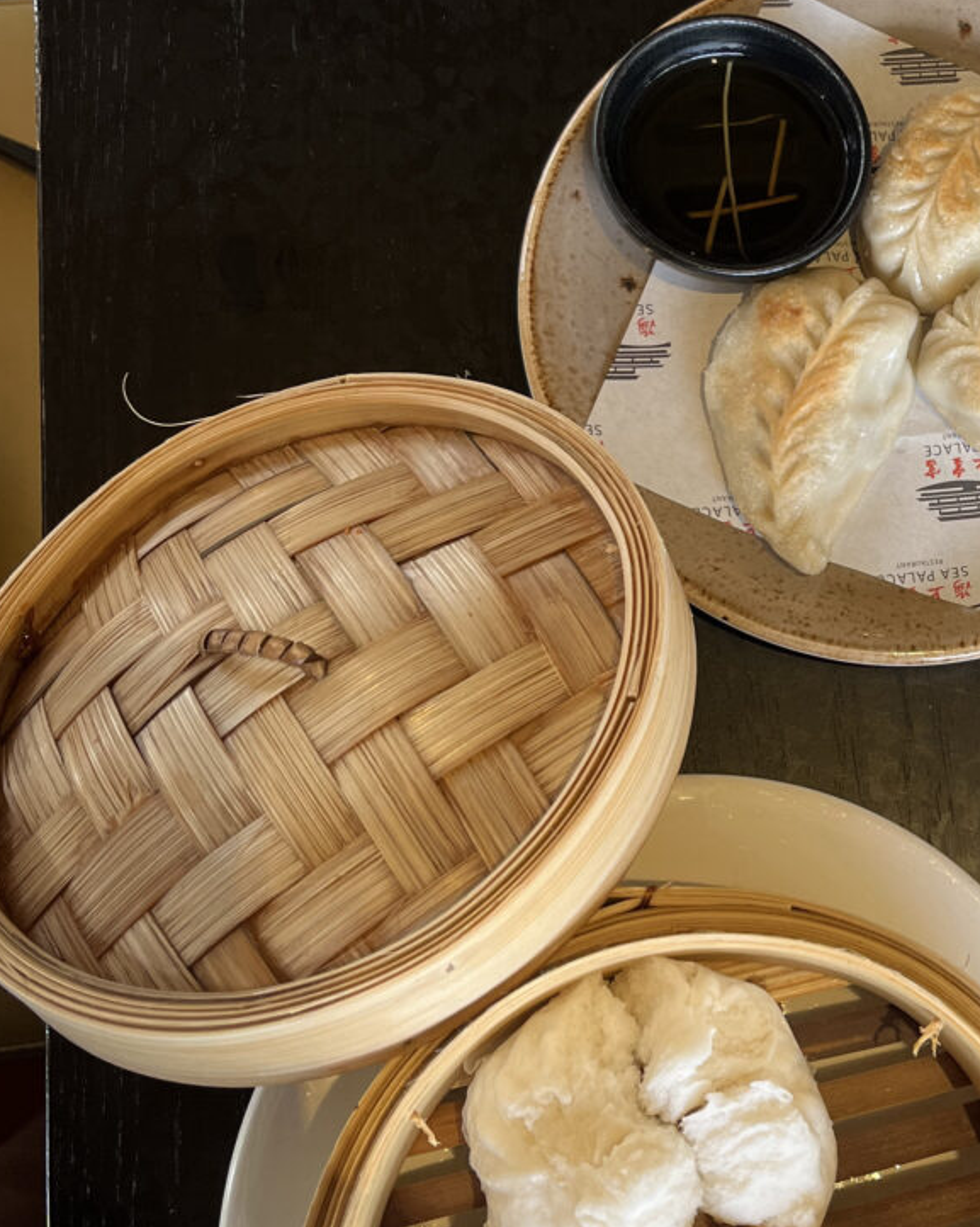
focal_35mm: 54
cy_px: 413
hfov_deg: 26.6
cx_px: 970
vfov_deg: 34.4
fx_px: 1959
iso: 80
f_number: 1.6
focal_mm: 5.1
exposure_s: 1/121
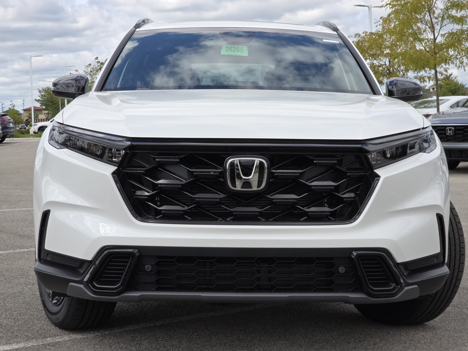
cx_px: 234
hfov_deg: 28.2
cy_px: 176
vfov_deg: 21.3
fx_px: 933
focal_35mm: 69
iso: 50
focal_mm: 7.9
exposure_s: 1/1457
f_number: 2.4
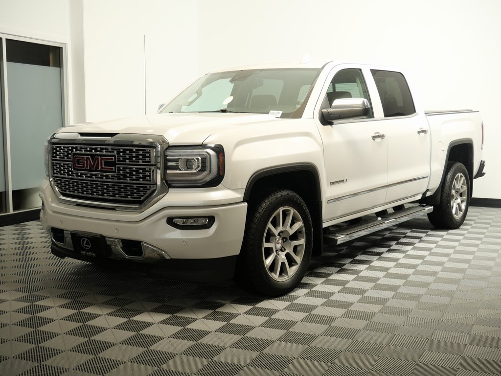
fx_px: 637
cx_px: 250
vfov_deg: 32.9
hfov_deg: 42.9
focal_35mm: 44
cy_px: 188
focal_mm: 22
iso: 250
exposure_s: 1/80
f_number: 5
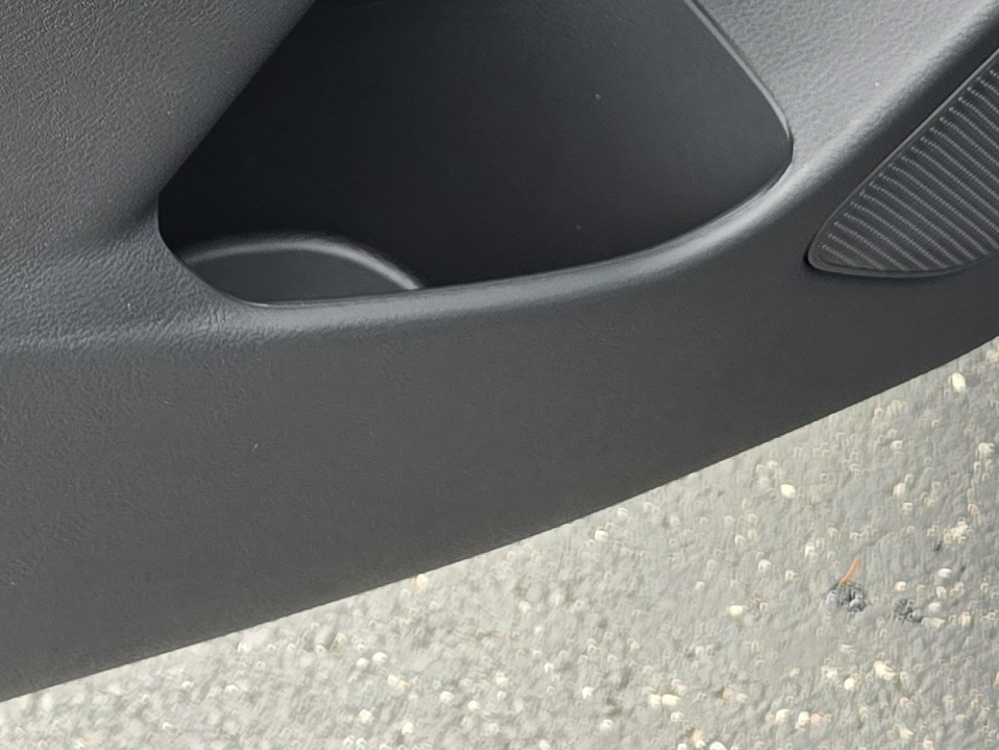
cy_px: -802
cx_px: -204
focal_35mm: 96
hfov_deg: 19.3
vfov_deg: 13.1
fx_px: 2771
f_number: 1.7
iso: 40
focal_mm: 6.3
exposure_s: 1/180
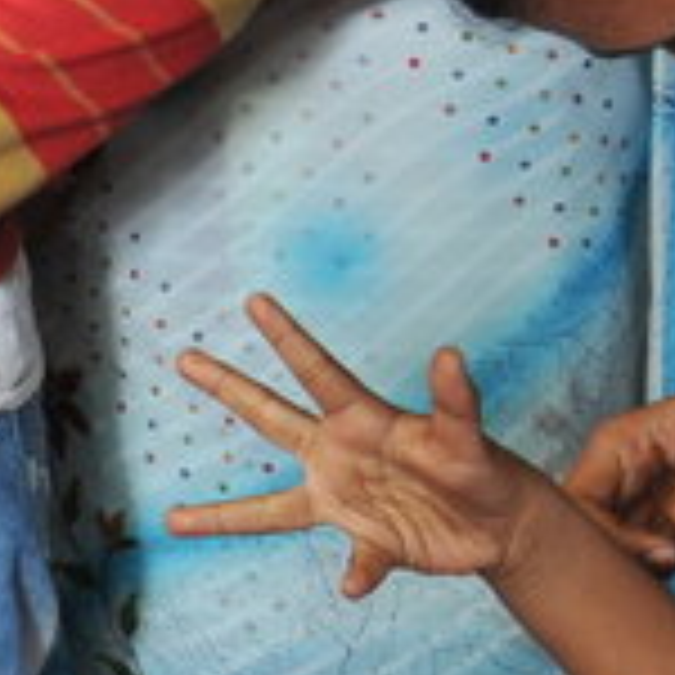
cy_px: -108
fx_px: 4807
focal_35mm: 218
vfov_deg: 8.0
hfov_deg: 7.5
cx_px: -1004
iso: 400
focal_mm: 25
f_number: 9
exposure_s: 1/125
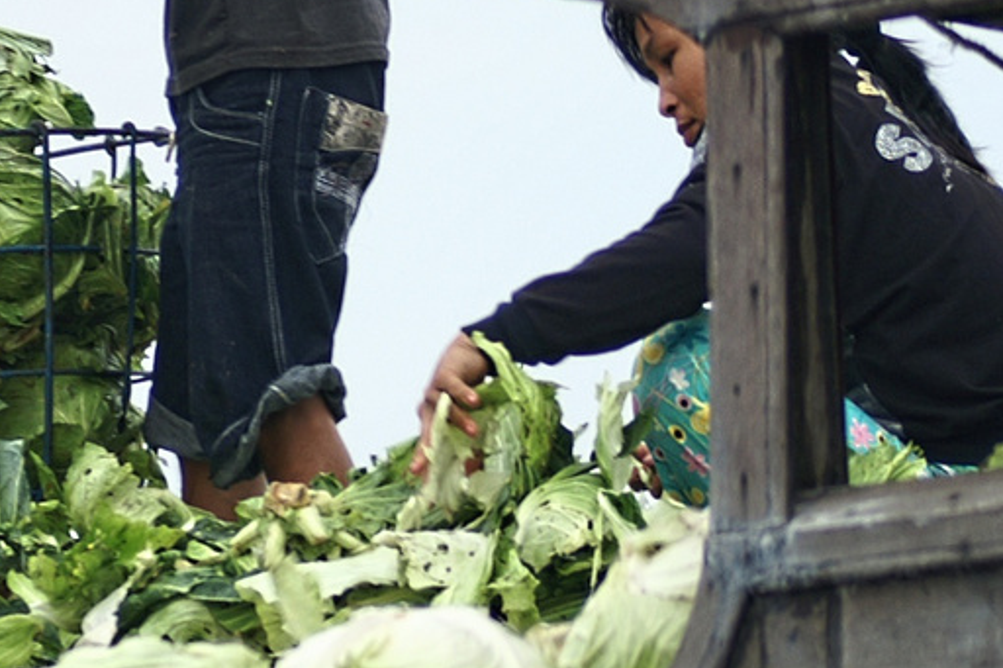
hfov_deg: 6.1
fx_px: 9274
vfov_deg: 4.1
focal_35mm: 333
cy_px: -53
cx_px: -554
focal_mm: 70
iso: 100
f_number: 6.3
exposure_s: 1/320
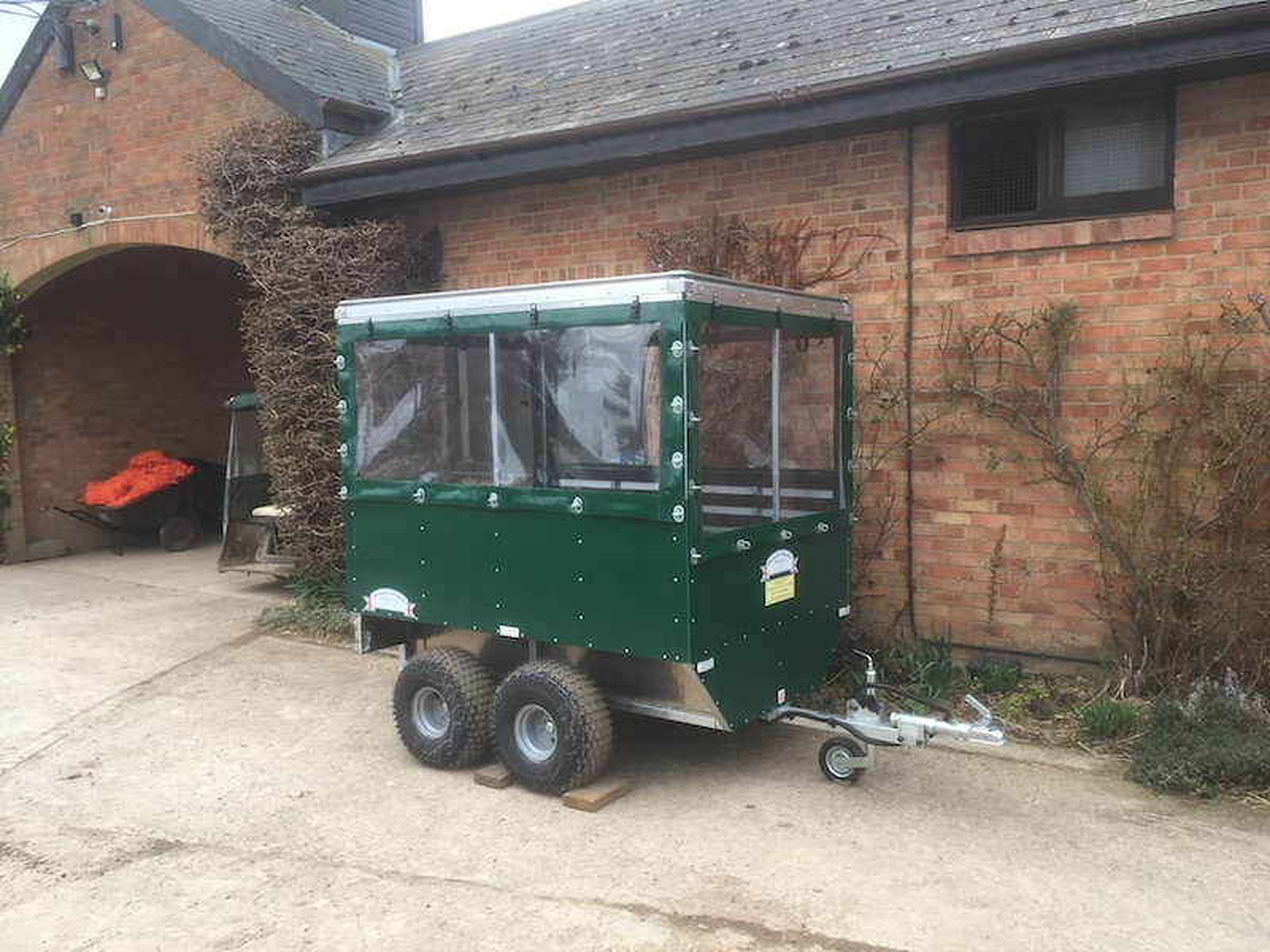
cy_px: 476
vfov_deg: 48.2
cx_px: 635
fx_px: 1064
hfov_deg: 61.7
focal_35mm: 29
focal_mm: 4.15
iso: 25
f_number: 2.2
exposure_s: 1/112
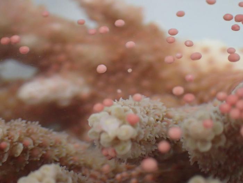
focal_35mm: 70
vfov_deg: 21.0
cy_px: 92
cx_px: 122
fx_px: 491
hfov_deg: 27.8
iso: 1600
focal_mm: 12.6
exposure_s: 1/60
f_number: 4
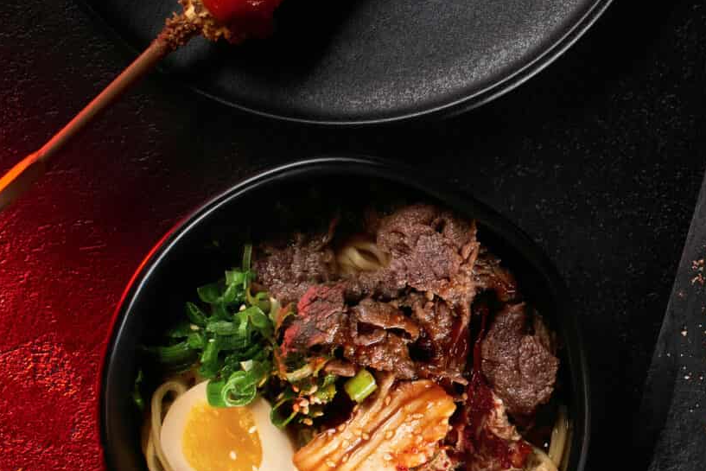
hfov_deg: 14.1
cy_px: 45
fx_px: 2765
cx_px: 854
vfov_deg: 9.7
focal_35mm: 141
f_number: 14
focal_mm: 45
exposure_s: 1/160
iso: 200
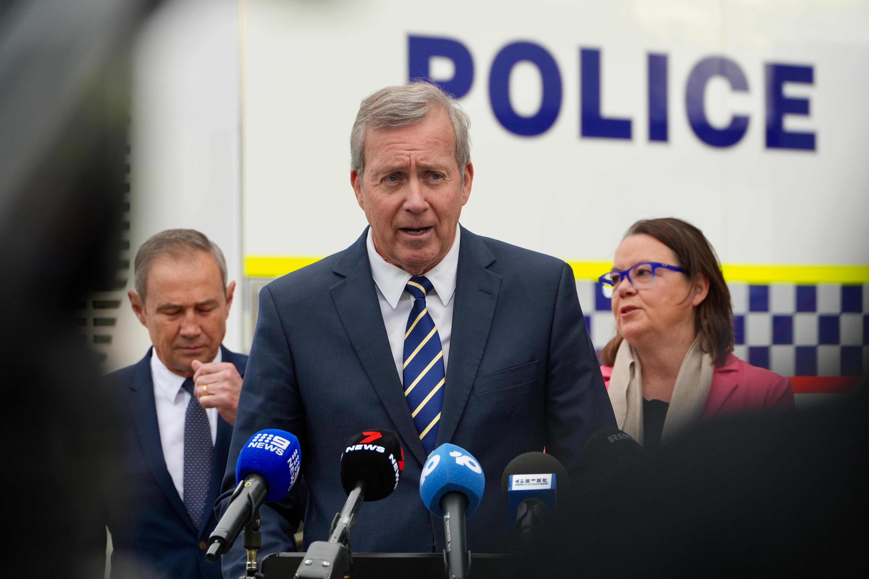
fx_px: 3114
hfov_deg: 15.9
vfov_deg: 10.6
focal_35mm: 129
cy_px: 290
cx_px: 434
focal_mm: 86
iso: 320
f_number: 5
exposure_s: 1/320
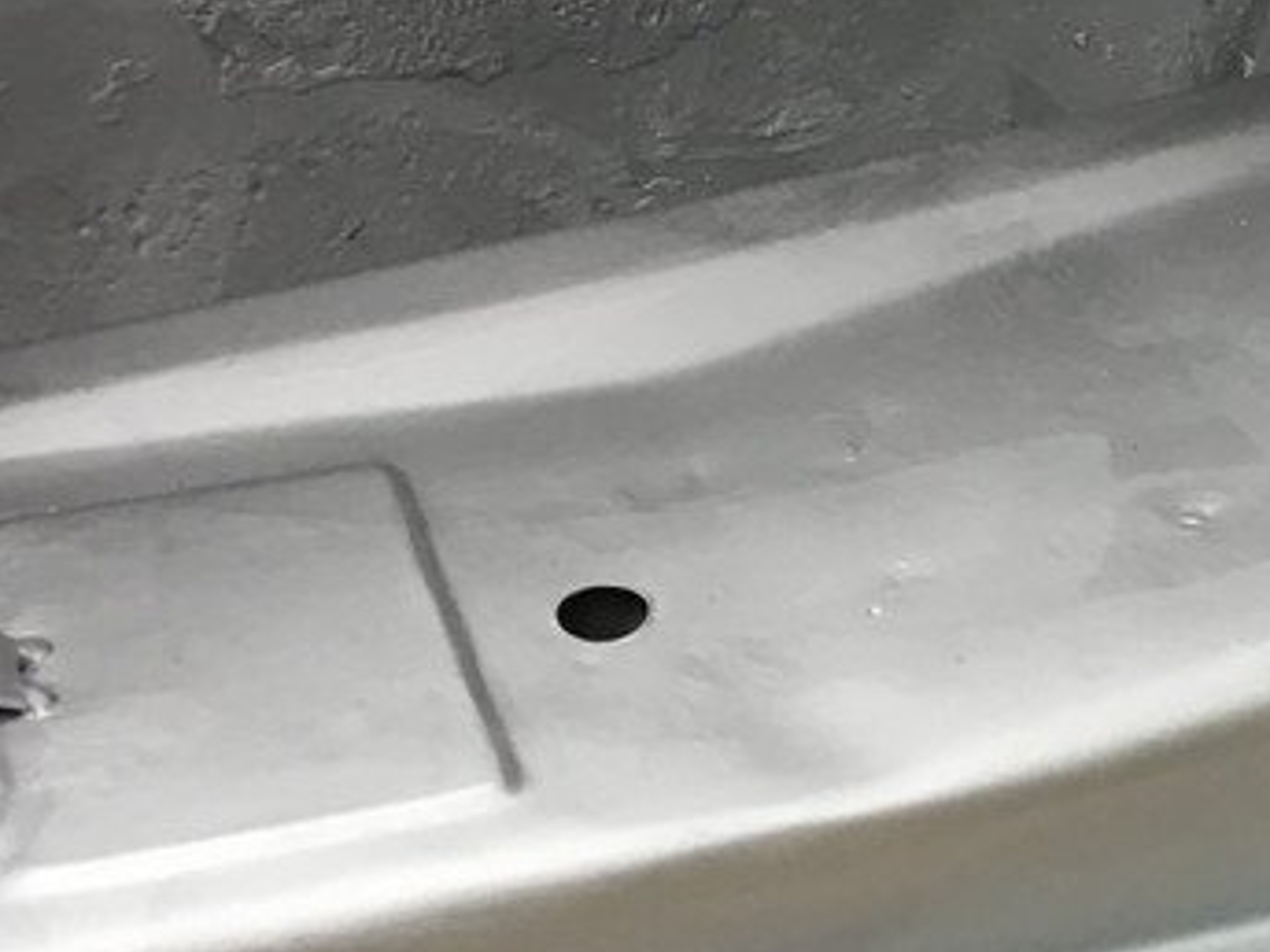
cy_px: 727
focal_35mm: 90
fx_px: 3302
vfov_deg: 16.3
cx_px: 951
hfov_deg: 21.6
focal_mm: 4.15
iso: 32
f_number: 2.2
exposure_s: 1/30
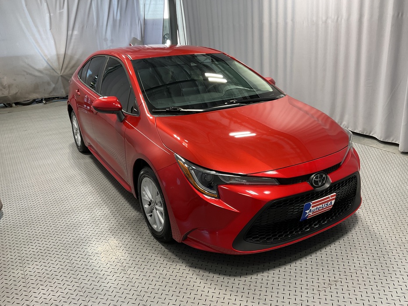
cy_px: 153
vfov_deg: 46.8
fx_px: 354
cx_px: 211
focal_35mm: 30
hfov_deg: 60.0
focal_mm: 3
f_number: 1.8
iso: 64
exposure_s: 1/100
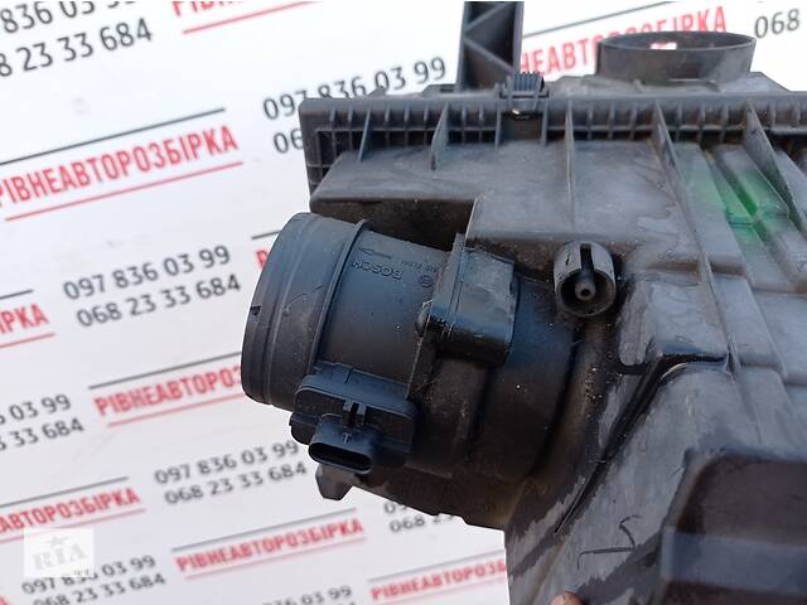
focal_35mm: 28
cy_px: 302
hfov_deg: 63.4
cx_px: 404
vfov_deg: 49.7
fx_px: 653
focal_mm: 4.7
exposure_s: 1/230
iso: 102
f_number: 1.8
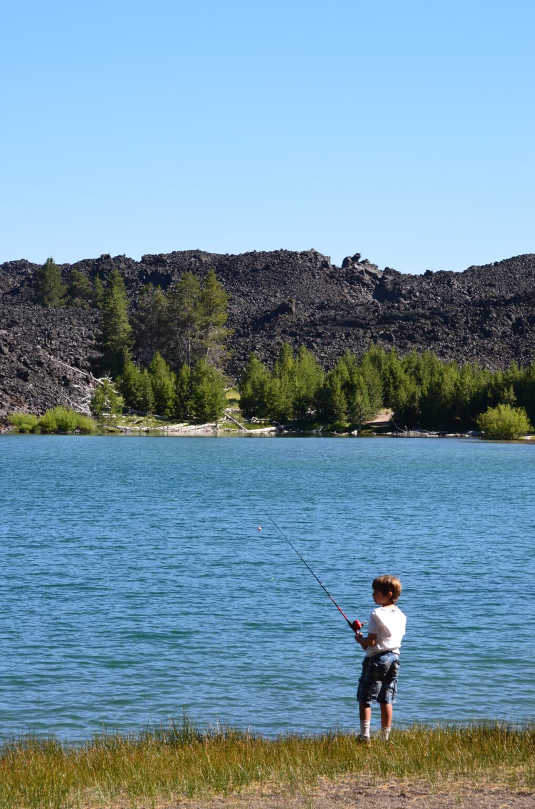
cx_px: 268
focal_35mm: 98
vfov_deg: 21.0
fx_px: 2184
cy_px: 404
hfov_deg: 14.0
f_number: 11
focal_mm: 65
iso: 200
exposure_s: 1/125
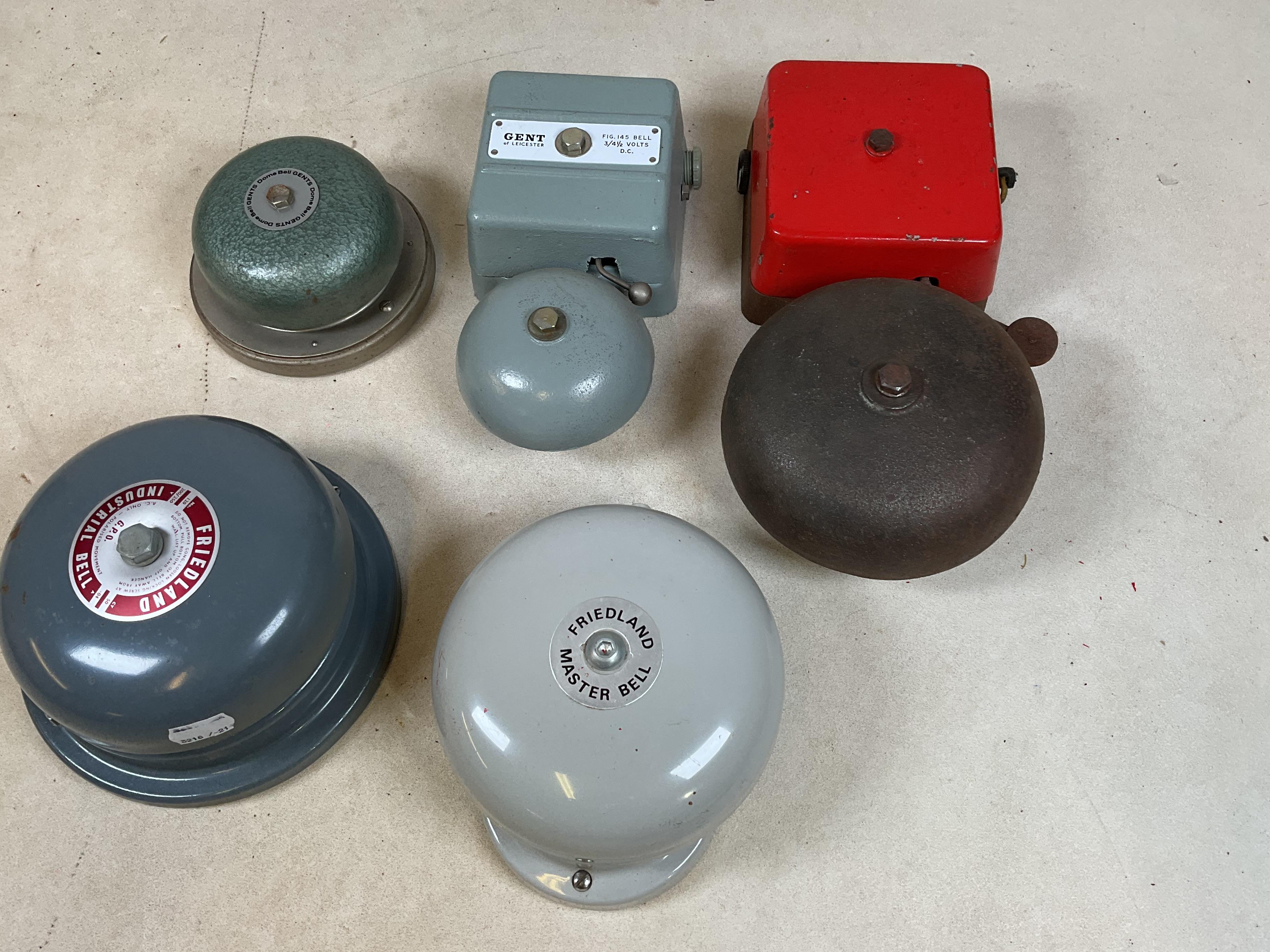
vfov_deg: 44.1
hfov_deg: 56.8
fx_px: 1174
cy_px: 436
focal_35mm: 32
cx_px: 635
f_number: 1.8
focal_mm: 3
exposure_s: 1/100
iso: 20
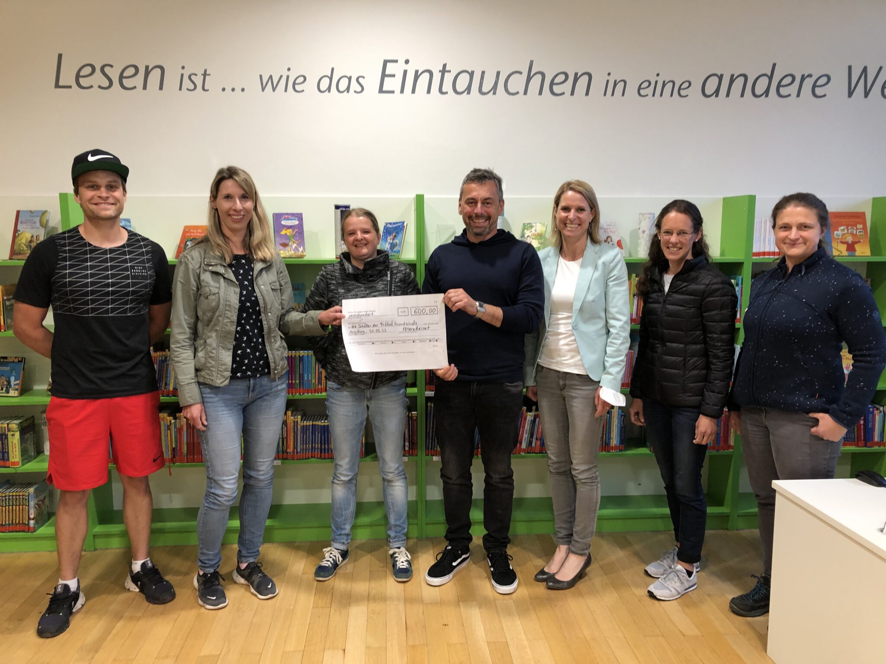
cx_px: 443
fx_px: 717
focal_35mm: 28
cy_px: 332
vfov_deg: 49.7
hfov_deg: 63.4
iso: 40
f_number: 1.8
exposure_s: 1/17
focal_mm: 3.99
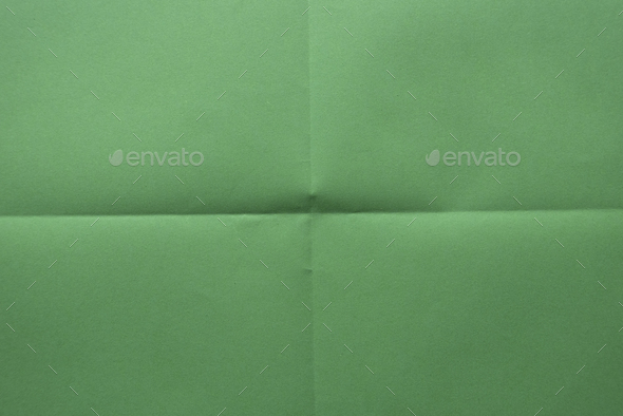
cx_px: 312
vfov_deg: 33.4
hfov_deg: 48.4
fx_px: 693
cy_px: 208
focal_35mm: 40
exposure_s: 1/80
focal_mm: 17.9
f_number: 2.8
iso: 200
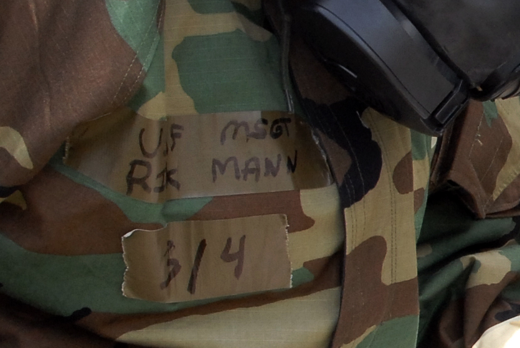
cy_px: 202
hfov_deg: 12.9
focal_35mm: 153
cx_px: 704
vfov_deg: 9.0
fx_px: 2213
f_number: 11
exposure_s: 1/200
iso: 500
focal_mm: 22
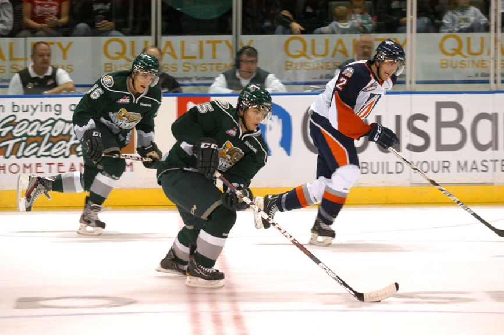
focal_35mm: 195
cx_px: 252
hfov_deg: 10.6
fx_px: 2728
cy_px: 168
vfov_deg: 7.0
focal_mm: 130
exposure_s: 1/500
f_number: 2.8
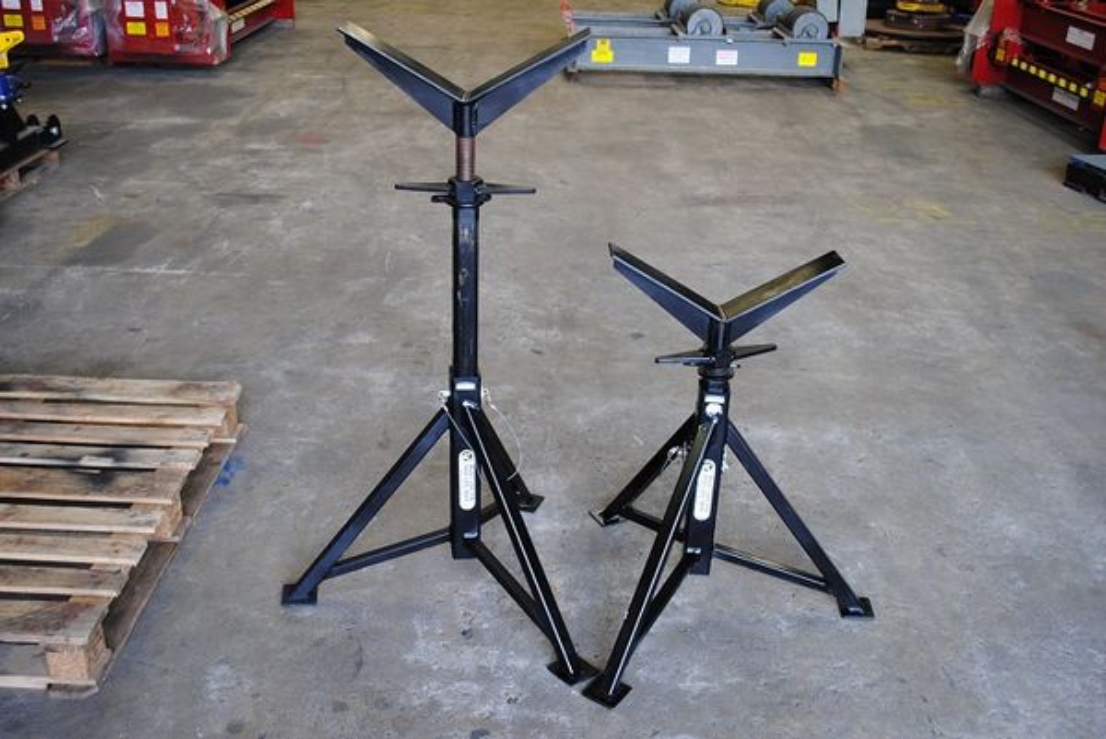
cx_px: 553
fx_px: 1107
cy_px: 370
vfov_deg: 36.9
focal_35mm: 36
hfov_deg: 53.1
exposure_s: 1/50
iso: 200
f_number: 4
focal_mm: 24
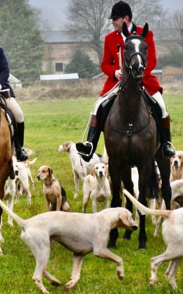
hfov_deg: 8.1
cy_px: 147
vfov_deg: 13.0
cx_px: 101
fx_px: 1286
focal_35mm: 161
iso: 500
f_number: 5
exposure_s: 1/250
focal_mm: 70
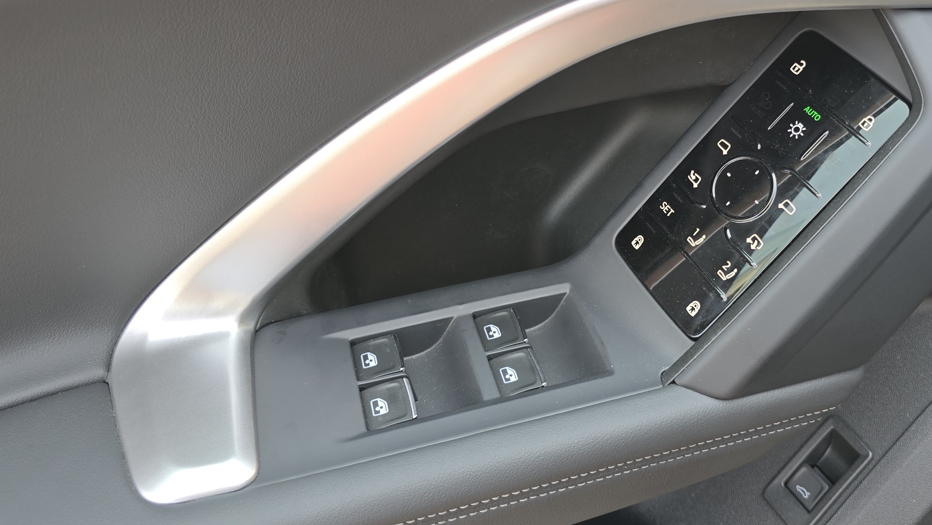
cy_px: 100
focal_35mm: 35
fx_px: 865
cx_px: 551
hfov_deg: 56.3
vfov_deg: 32.7
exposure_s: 1/180
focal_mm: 6.3
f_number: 1.7
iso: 40
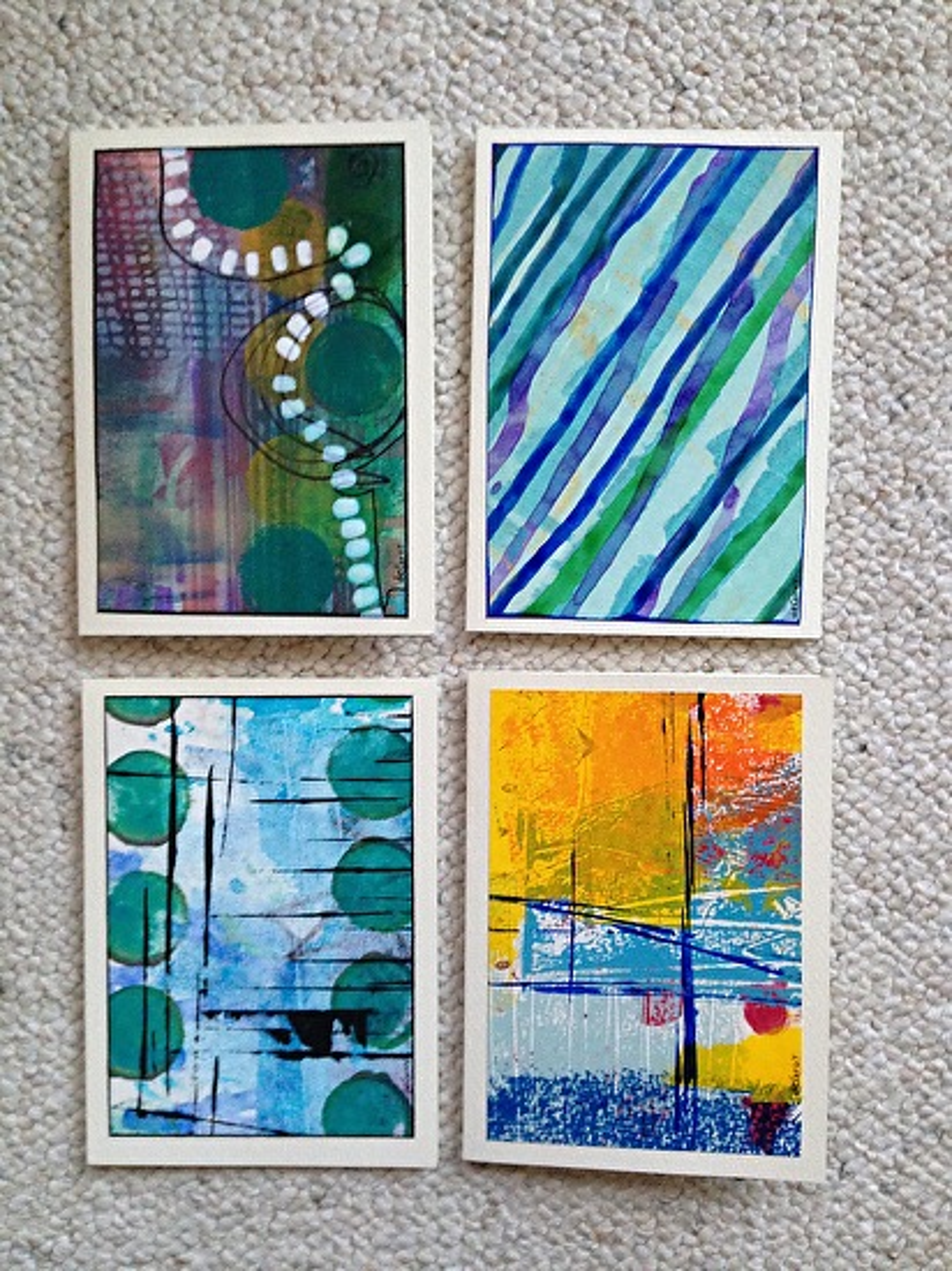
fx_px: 1211
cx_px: 476
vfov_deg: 55.4
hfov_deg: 42.9
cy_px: 636
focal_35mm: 33
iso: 200
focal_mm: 4.12
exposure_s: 1/20
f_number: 2.4
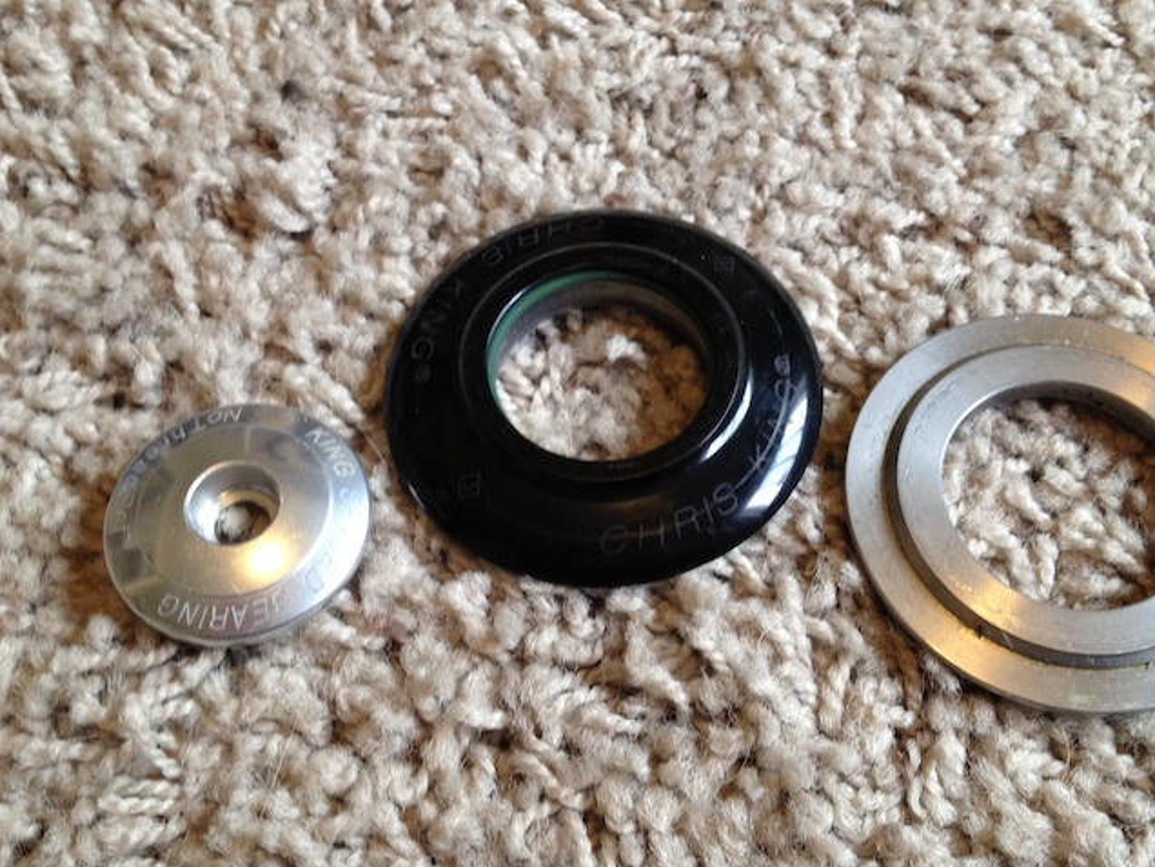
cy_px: 356
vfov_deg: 32.8
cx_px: 610
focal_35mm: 44
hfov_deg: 42.9
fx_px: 1468
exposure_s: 1/20
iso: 125
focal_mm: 4.28
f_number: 2.4
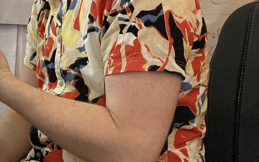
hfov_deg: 28.1
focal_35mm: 67
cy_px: 14
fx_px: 473
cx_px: -22
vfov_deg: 19.1
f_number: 1.8
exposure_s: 1/50
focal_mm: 3.99
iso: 320
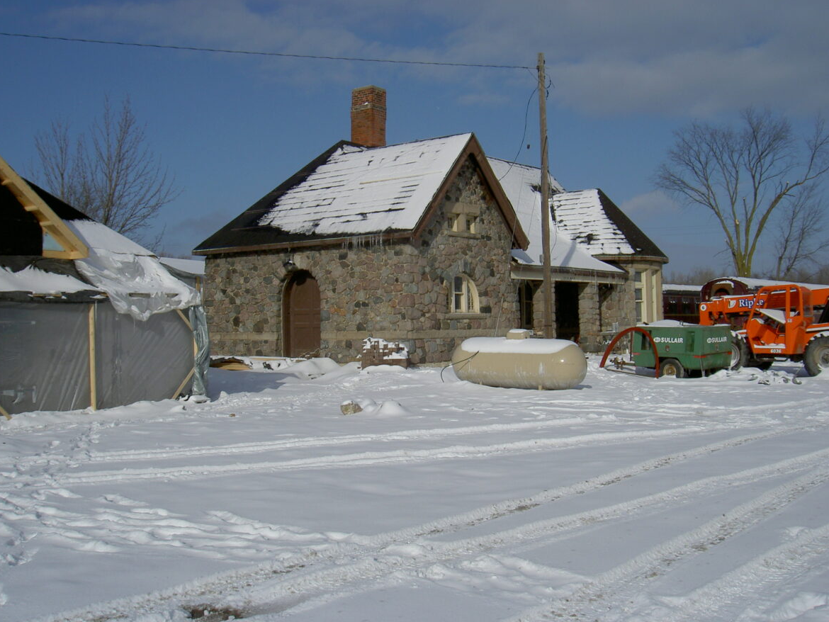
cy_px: 306
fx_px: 958
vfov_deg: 36.0
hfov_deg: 46.8
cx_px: 405
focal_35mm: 40
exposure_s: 1/2000
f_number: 4.7
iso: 100
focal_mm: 8
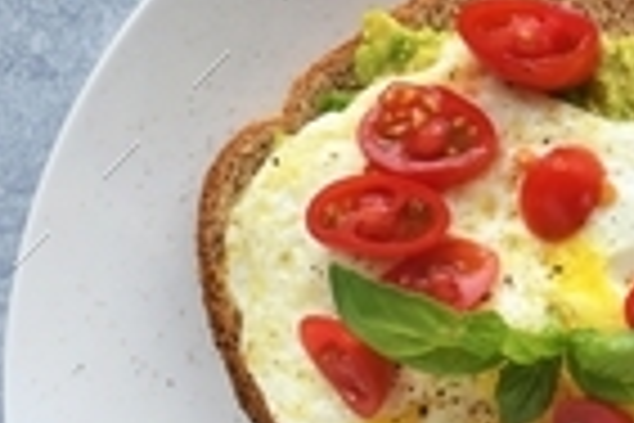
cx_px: 1223
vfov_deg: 6.2
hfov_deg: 8.9
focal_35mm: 219
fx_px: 3858
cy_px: -83
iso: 200
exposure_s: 1/60
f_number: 8
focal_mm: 35
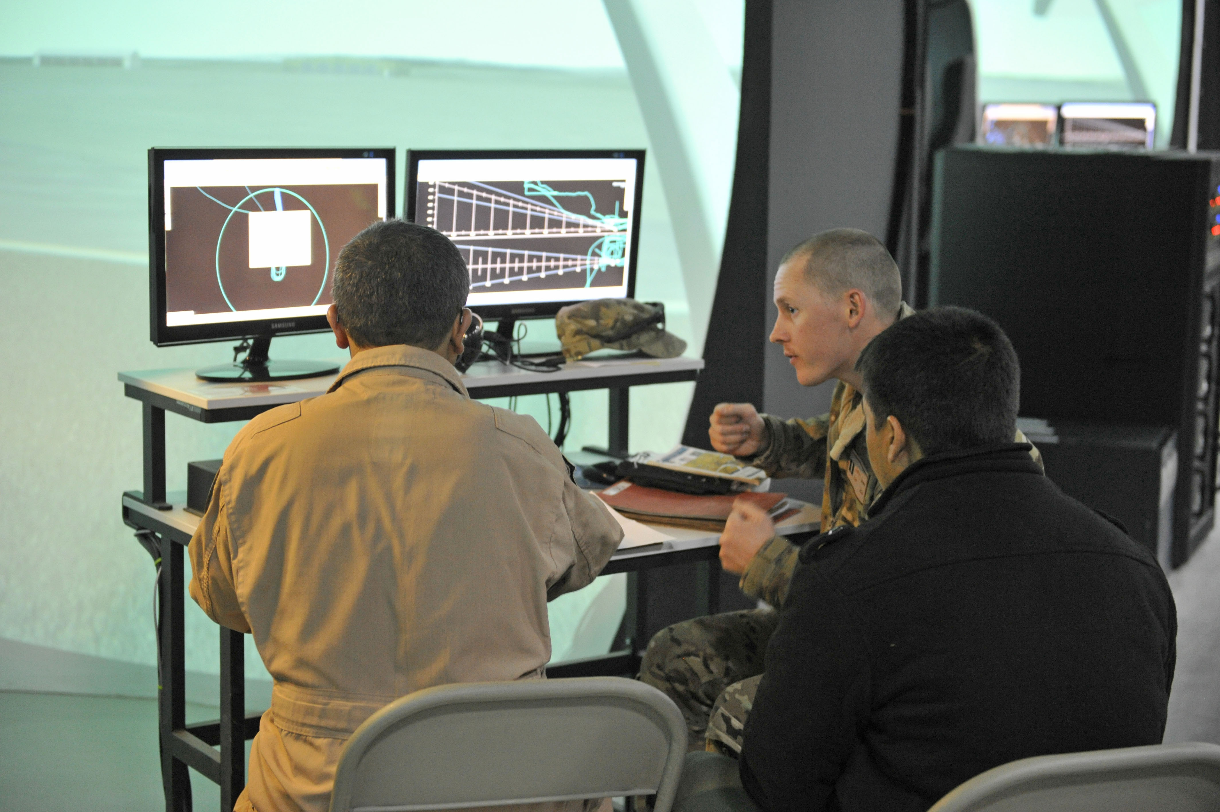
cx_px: 610
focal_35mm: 62
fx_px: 2100
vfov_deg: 21.9
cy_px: 406
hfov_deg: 32.4
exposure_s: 1/40
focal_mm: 62
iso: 3200
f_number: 3.2
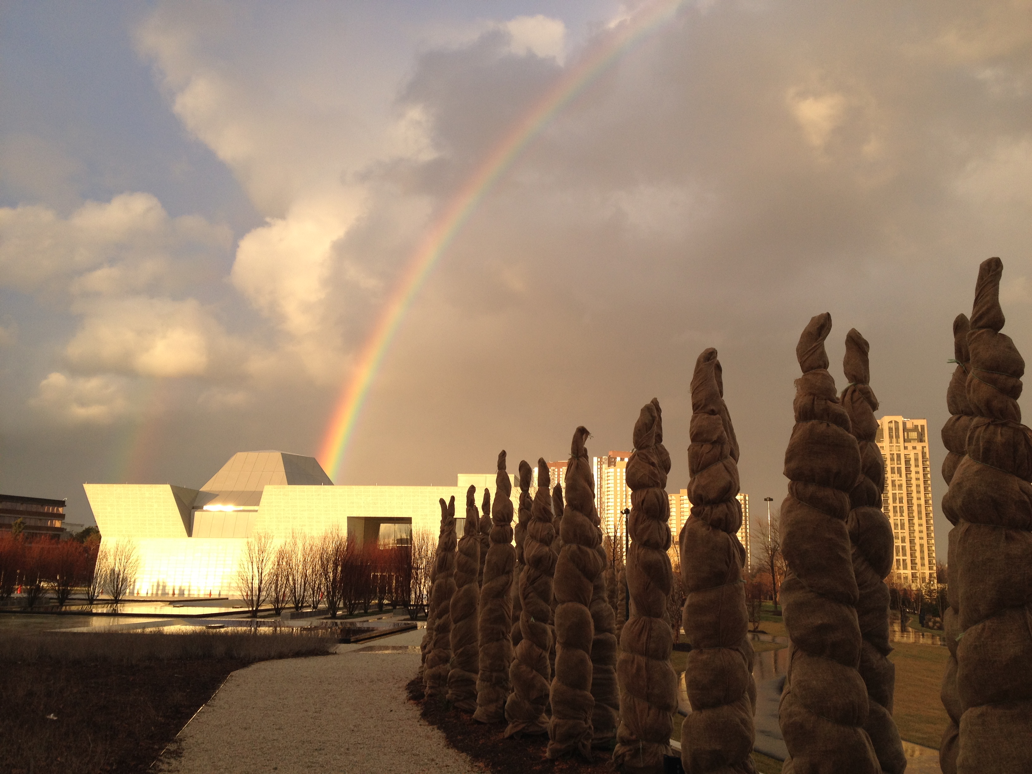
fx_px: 1043
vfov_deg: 40.7
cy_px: 387
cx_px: 516
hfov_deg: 52.6
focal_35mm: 35
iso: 50
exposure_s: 1/460
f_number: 2.4
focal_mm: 4.28
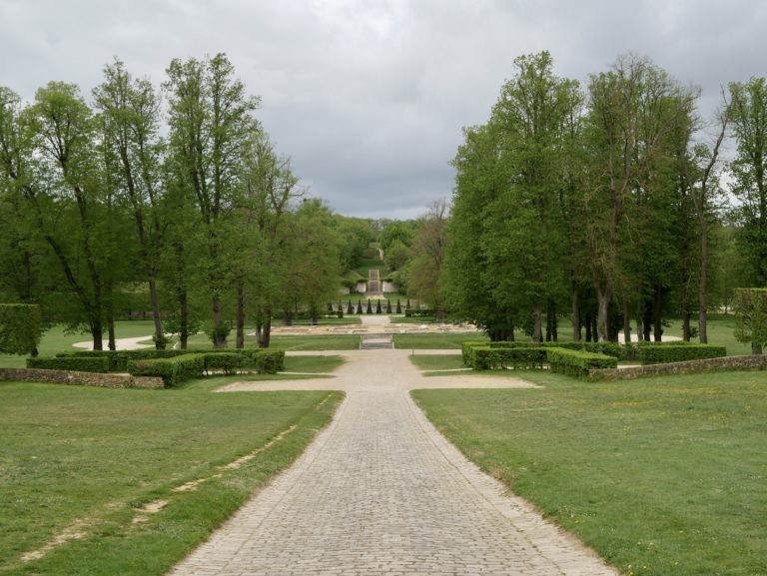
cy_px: 288
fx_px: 1109
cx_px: 384
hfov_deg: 38.2
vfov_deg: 29.1
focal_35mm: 50
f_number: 7.1
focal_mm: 25
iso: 200
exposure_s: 1/320
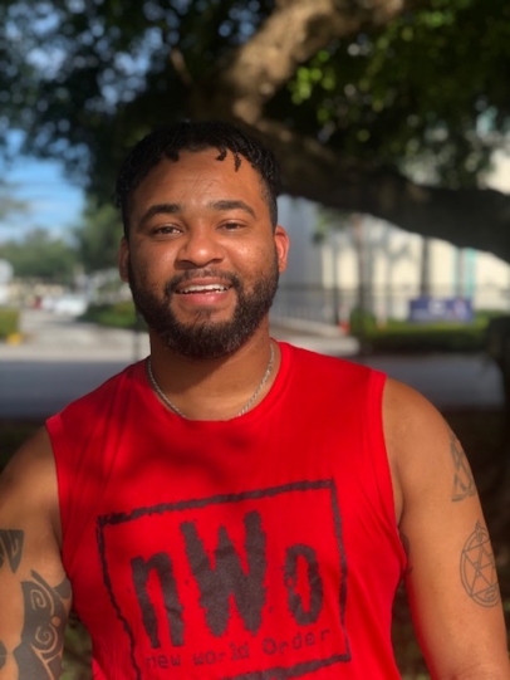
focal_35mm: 52
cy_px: 340
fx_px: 1021
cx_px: 255
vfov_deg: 36.8
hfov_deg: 28.0
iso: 16
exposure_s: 1/300
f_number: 2.4
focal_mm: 6
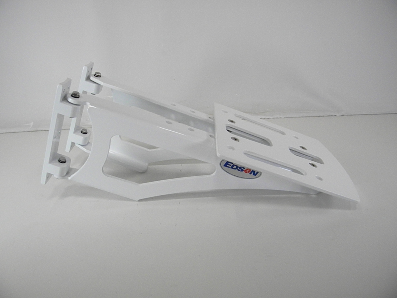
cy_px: 149
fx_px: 321
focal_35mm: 28
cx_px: 198
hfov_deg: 63.4
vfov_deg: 49.7
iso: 720
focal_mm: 5
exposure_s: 1/269
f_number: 7
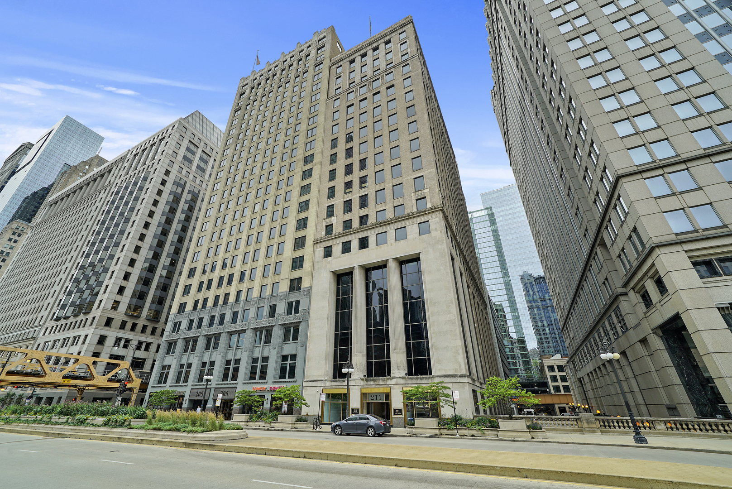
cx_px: 366
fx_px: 305
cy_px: 244
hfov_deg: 100.4
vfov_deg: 77.4
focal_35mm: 15
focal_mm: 15
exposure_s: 1/100
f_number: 7.1
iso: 100
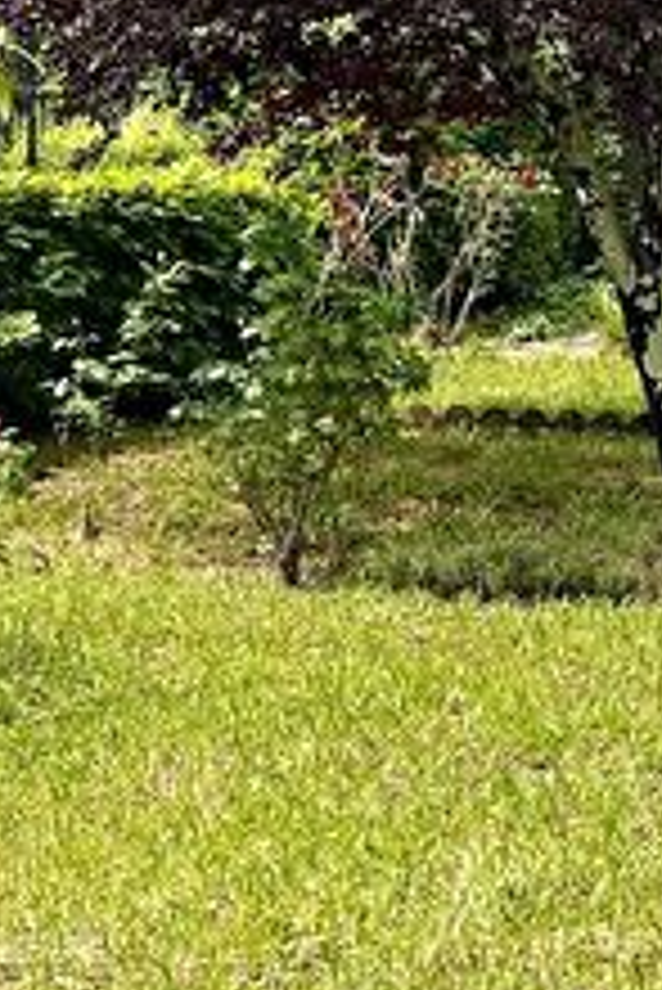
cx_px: 1103
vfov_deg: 23.2
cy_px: 151
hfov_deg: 14.4
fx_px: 2368
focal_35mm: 86
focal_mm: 5.7
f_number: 1.5
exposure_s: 1/2841
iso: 50
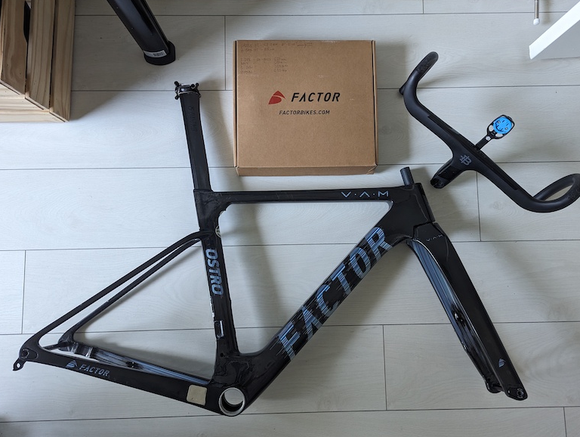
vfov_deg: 55.0
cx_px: 294
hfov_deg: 69.3
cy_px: 224
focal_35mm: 25
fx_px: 419
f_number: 1.85
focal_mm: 6.81
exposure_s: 1/23.8
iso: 77
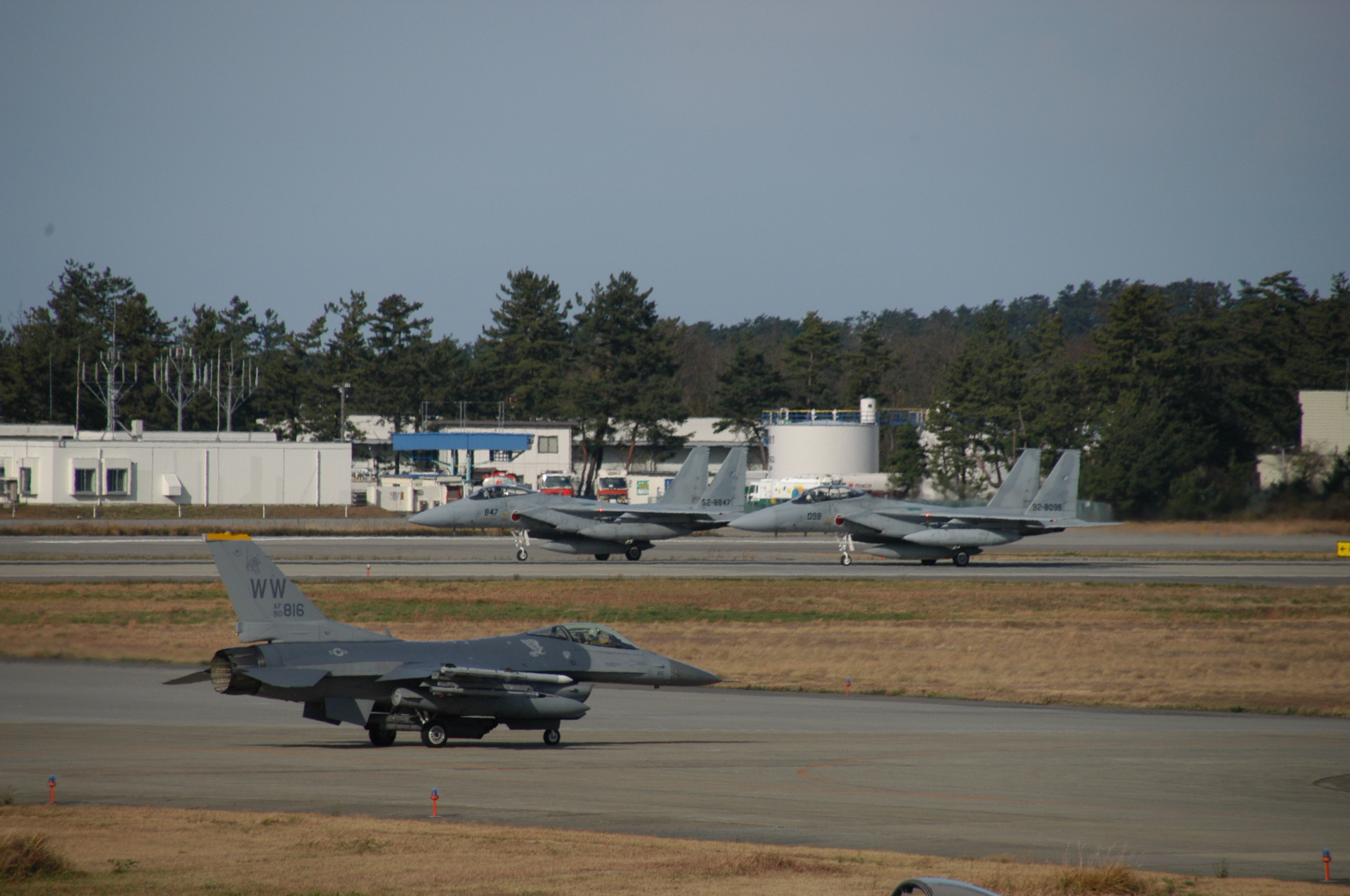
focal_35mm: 330
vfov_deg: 4.2
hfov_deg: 6.3
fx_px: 12360
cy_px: 448
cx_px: 675
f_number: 6.3
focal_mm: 220
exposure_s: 1/2000
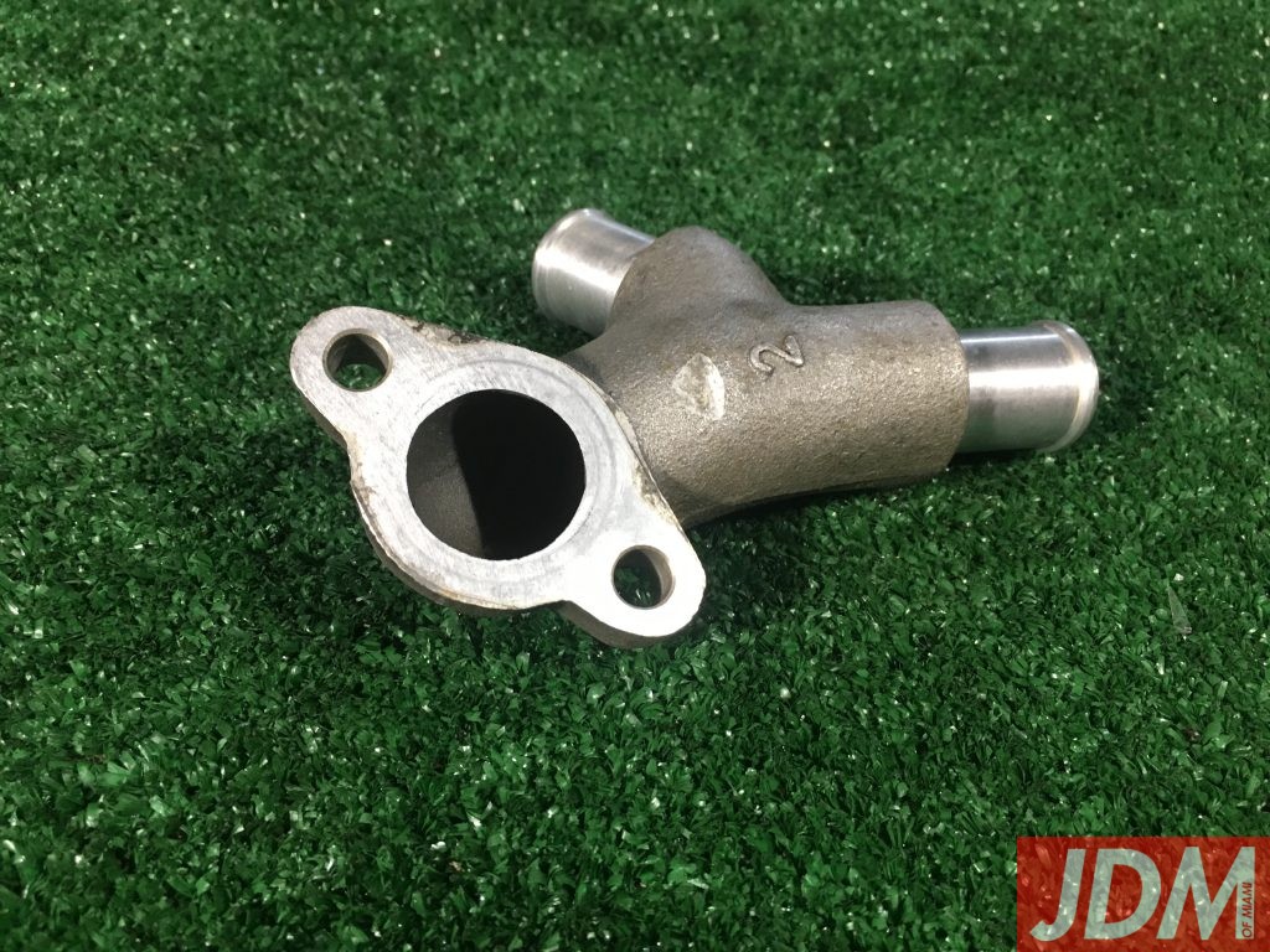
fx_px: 1064
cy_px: 476
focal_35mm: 29
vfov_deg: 48.2
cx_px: 635
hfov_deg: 61.7
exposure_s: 1/30
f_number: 2.2
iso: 125
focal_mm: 4.15
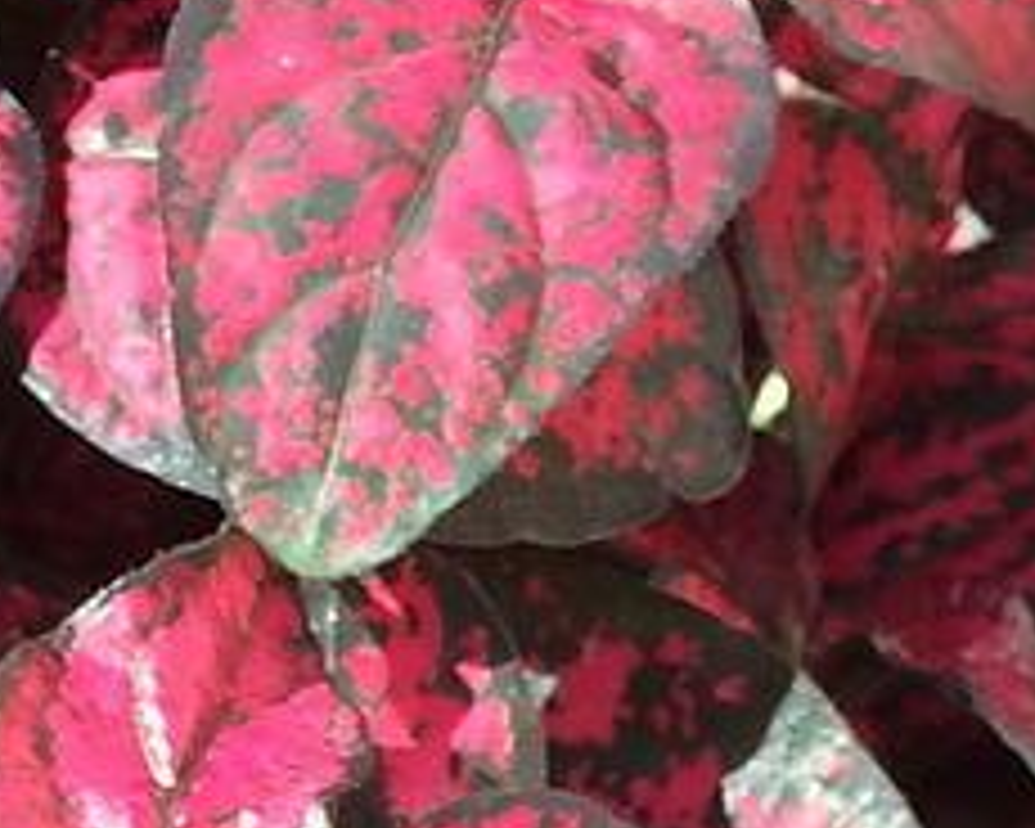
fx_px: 5024
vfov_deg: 8.3
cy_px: 2284
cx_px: 198
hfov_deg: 11.7
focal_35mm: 164
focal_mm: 4.15
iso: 40
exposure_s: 1/120
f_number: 2.2
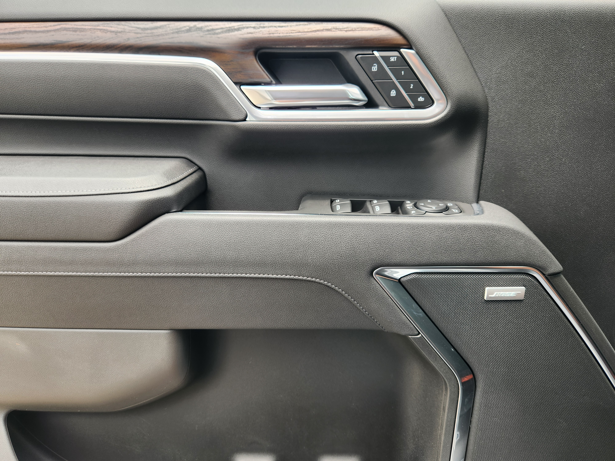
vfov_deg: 58.9
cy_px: 230
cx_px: 308
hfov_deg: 73.9
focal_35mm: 23
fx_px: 409
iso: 25
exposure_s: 1/180
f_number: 1.8
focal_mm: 5.4
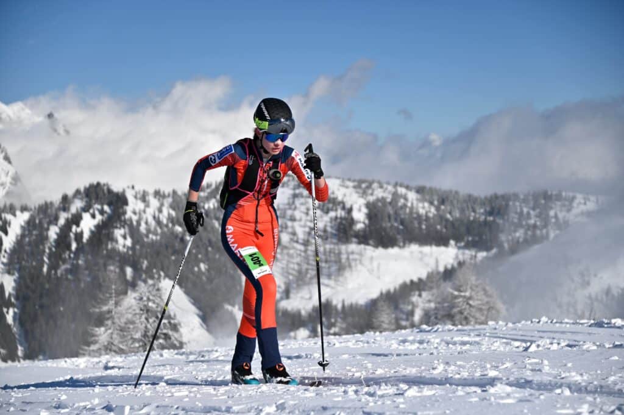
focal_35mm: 66
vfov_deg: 20.6
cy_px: 208
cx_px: 312
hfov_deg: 30.5
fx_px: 1143
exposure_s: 1/5000
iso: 100
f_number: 4
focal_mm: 66
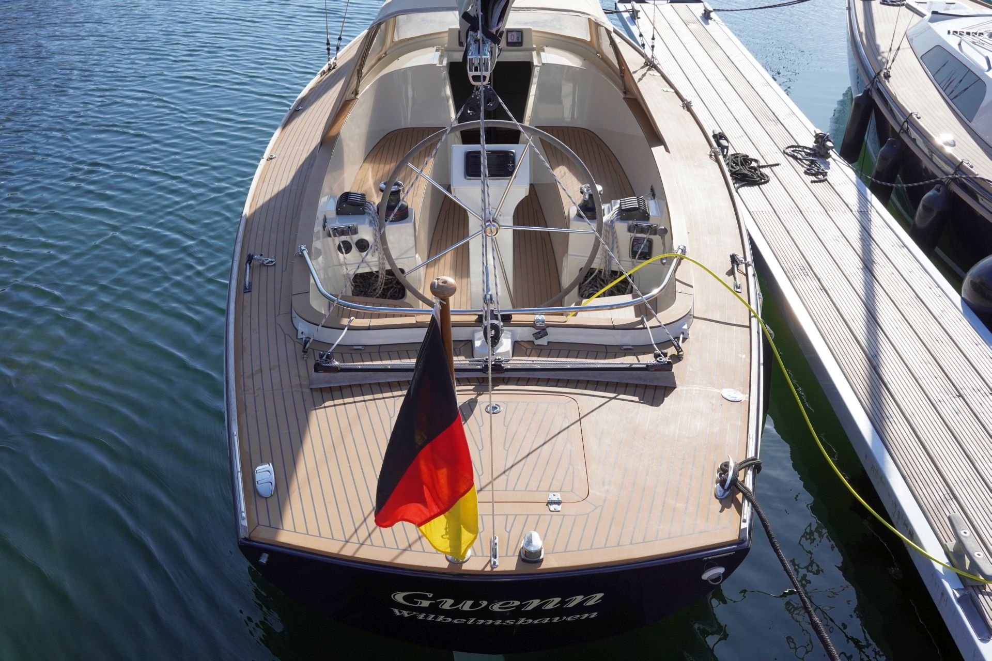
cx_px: 496
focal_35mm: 36
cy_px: 330
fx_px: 992
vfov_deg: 36.9
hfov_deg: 53.1
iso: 640
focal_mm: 24
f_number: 8
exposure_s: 1/1600
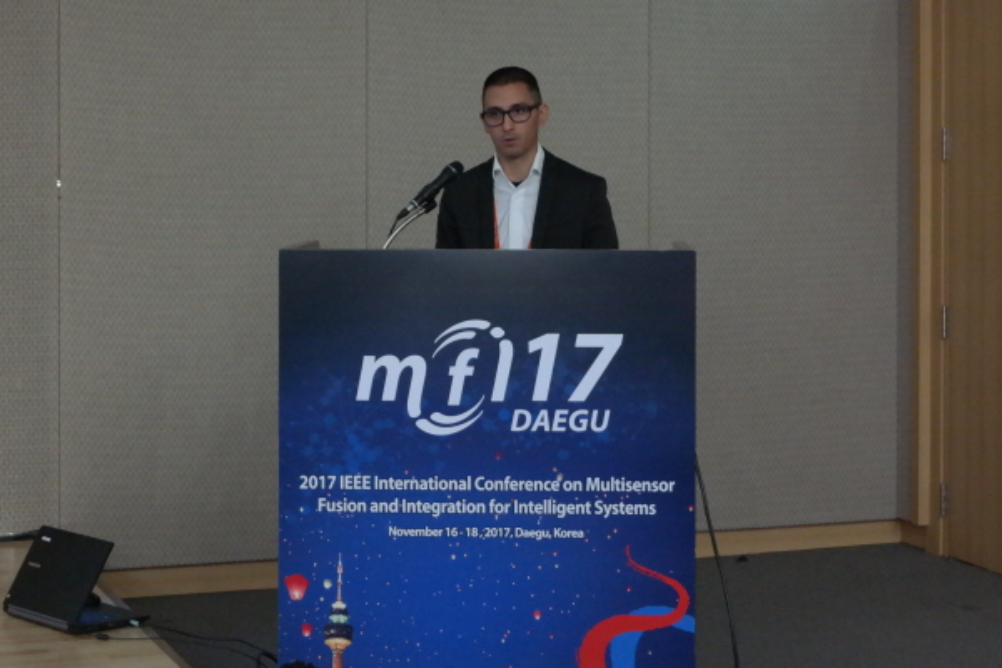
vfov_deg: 25.5
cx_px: 501
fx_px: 1475
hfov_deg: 37.5
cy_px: 334
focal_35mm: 53
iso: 3200
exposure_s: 1/30
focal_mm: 35
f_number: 4.5
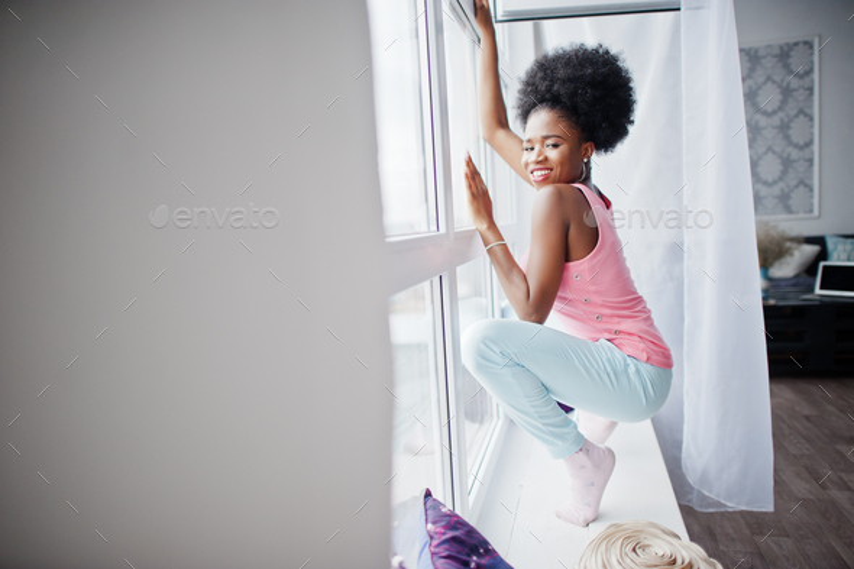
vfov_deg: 53.1
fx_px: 569
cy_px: 284
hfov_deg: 73.8
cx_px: 427
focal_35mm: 24
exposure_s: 1/1600
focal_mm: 24
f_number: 1.4
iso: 500
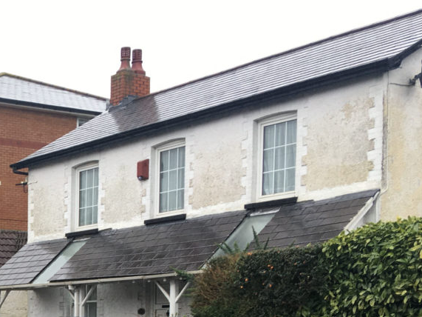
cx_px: -91
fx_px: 951
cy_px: 390
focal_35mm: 78
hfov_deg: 22.9
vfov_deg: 17.9
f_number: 2.2
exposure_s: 1/116
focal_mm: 4.15
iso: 25
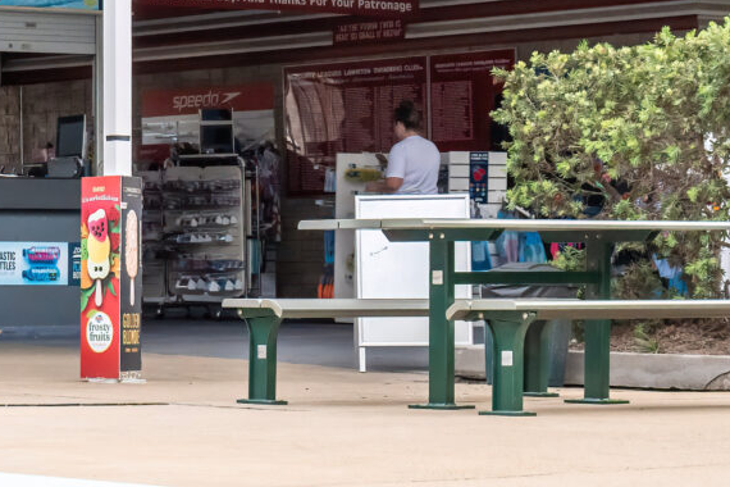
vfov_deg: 9.1
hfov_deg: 13.2
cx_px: -191
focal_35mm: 151
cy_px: 354
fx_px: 3062
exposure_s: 1/3200
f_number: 5.5
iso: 1600
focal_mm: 56
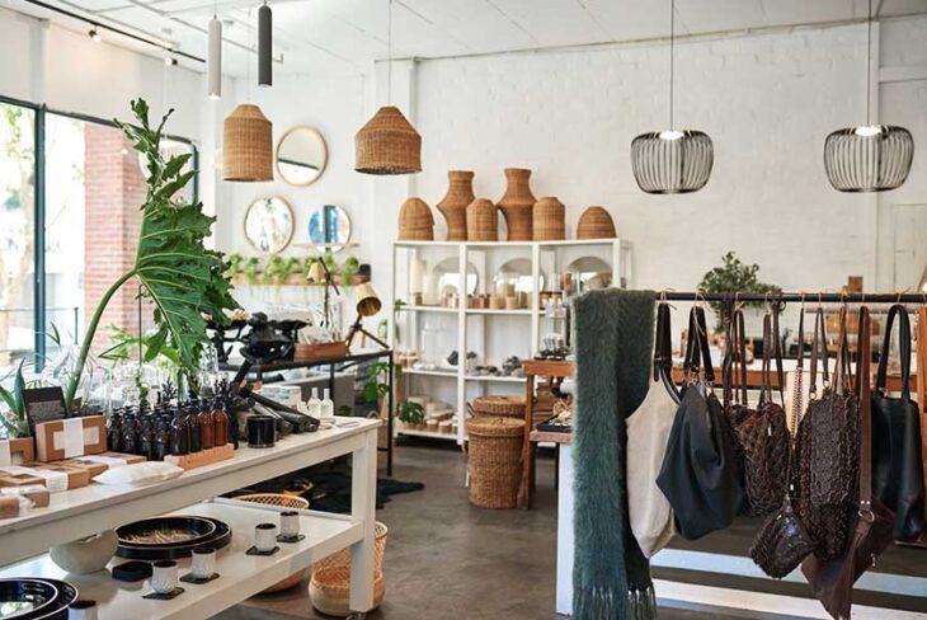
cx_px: 464
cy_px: 310
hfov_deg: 54.4
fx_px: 902
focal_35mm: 35
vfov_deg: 37.9
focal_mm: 35
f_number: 2.5
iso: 500
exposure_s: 1/160
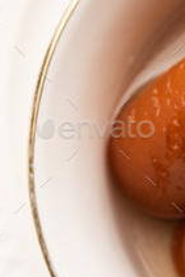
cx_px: 289
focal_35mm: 251
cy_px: 118
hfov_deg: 5.4
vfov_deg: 8.2
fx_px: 1931
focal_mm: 60
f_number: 5.6
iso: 125
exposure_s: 1/125
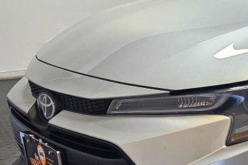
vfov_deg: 20.0
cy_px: 102
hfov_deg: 26.3
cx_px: 300
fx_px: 468
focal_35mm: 68
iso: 500
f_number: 1.7
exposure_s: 1/120
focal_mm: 6.3
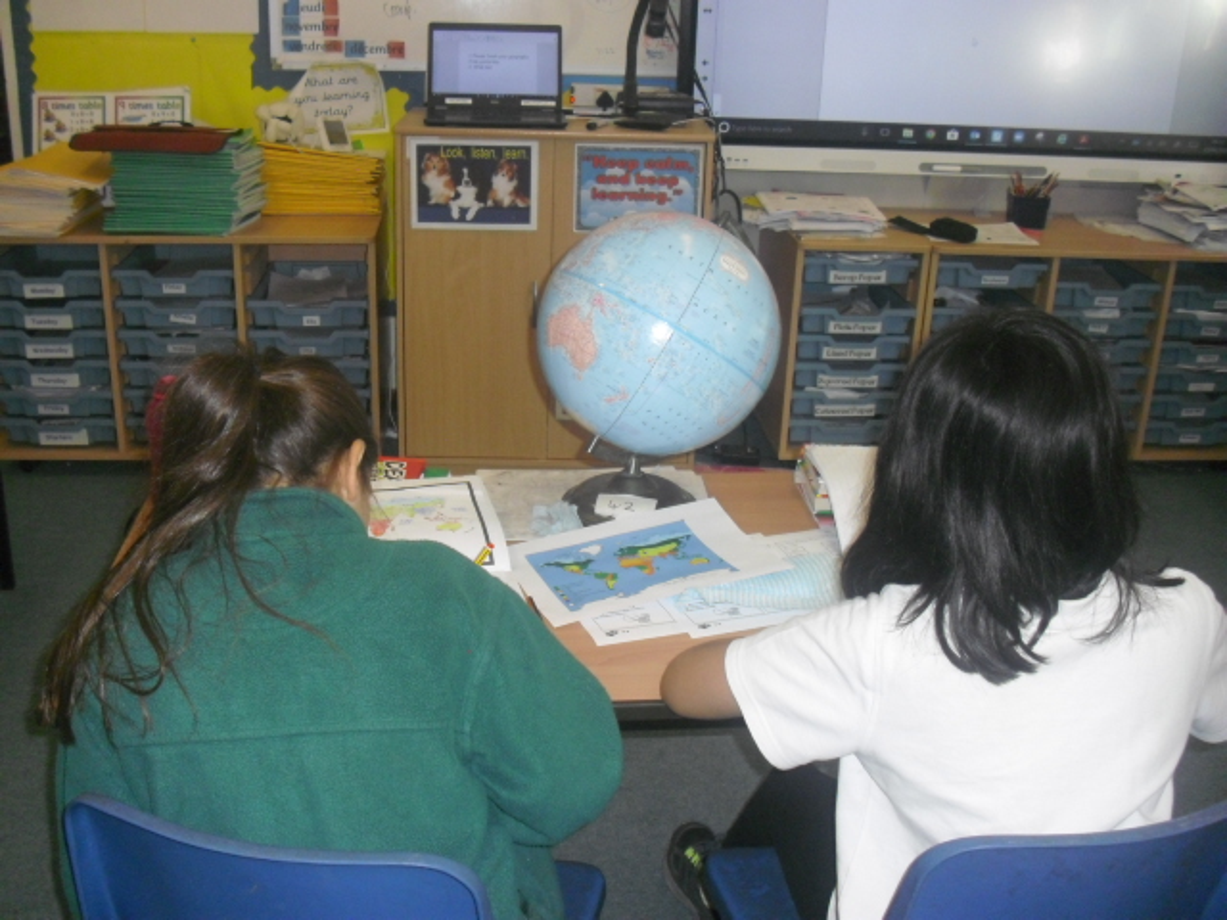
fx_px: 1347
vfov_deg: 37.7
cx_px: 614
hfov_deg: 49.0
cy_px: 460
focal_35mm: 38
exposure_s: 1/100
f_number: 2.8
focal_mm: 6.2
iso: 200
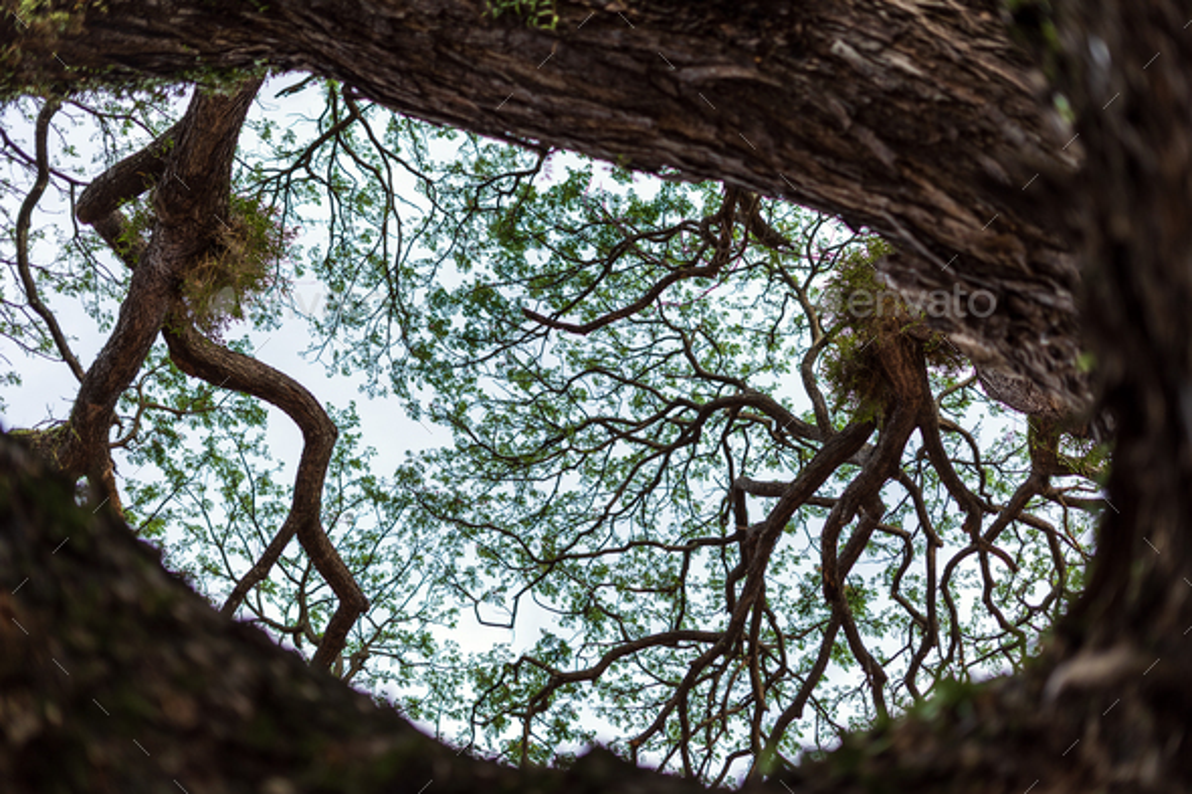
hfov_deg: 39.6
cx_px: 596
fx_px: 1655
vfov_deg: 27.0
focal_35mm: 50
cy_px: 397
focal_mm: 50
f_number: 2.2
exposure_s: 1/640
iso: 50
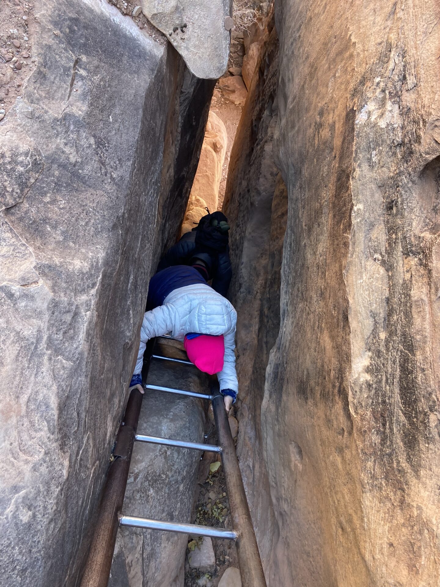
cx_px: 220
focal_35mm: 26
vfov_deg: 67.3
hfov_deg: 53.1
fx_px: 441
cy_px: 294
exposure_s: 1/122
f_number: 1.8
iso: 80
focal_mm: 4.25
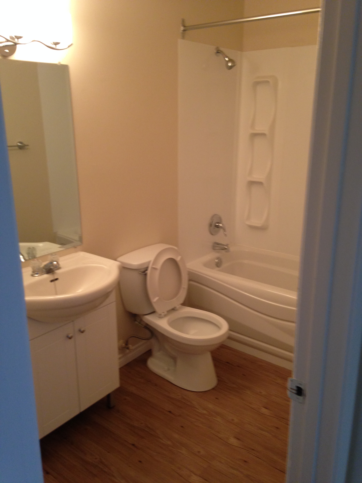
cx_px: 181
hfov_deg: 42.9
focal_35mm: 33
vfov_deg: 55.4
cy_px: 242
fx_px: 460
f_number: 2.4
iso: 125
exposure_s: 1/20
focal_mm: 4.12
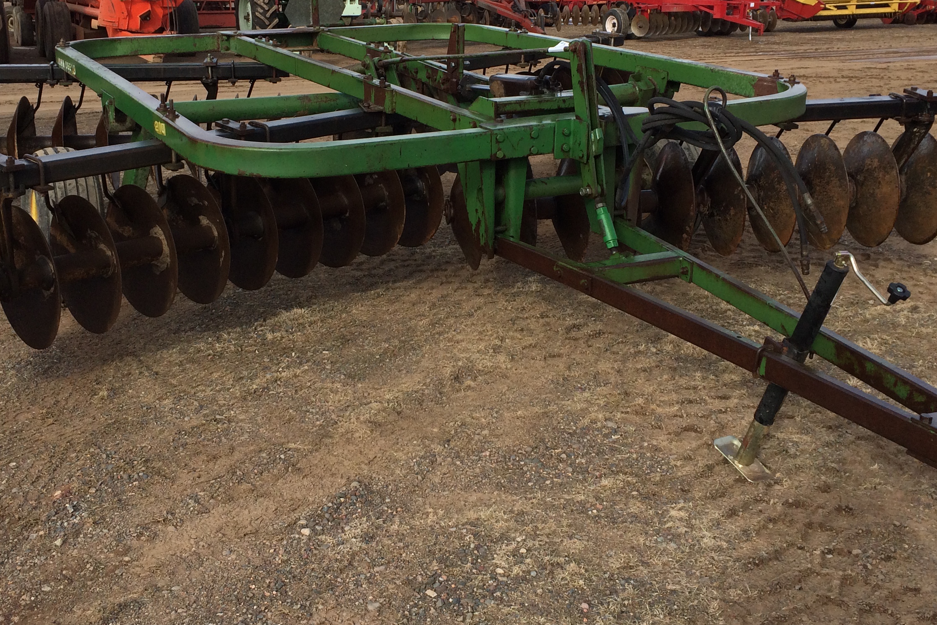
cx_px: 429
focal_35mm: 45
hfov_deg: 43.6
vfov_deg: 29.7
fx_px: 1171
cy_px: 223
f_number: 2.2
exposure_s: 1/2283
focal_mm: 4.12
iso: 40
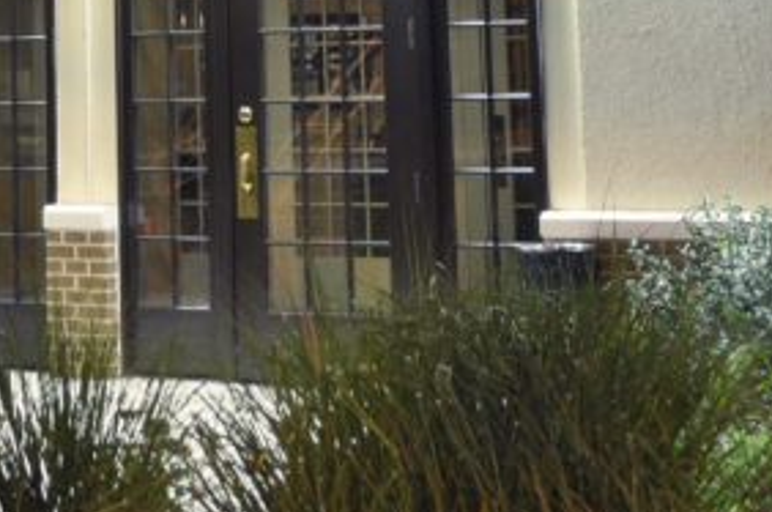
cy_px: -334
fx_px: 2333
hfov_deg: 18.5
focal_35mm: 109
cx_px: 104
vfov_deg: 11.8
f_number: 8
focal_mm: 20
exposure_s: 1/2
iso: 640
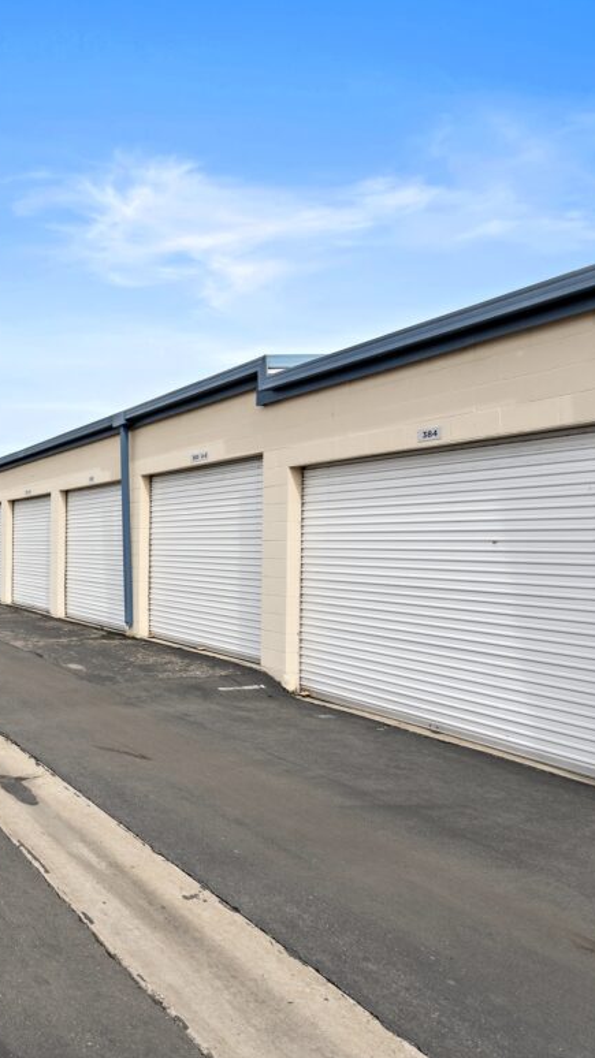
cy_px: 545
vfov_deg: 71.9
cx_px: -163
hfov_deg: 33.5
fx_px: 730
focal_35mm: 26
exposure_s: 1/4000
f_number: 7.1
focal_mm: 16
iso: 160
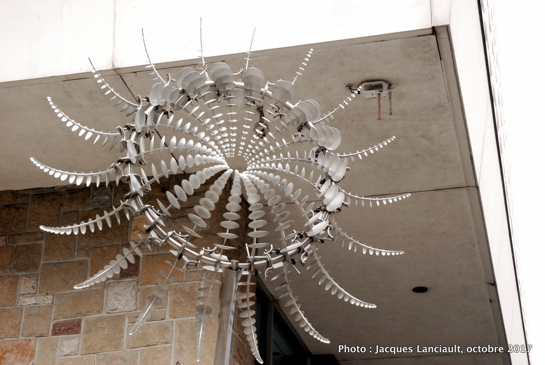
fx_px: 1046
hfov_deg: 29.2
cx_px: 272
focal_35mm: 69
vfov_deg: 19.8
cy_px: 182
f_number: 7.1
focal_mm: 46
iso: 800
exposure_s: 1/200
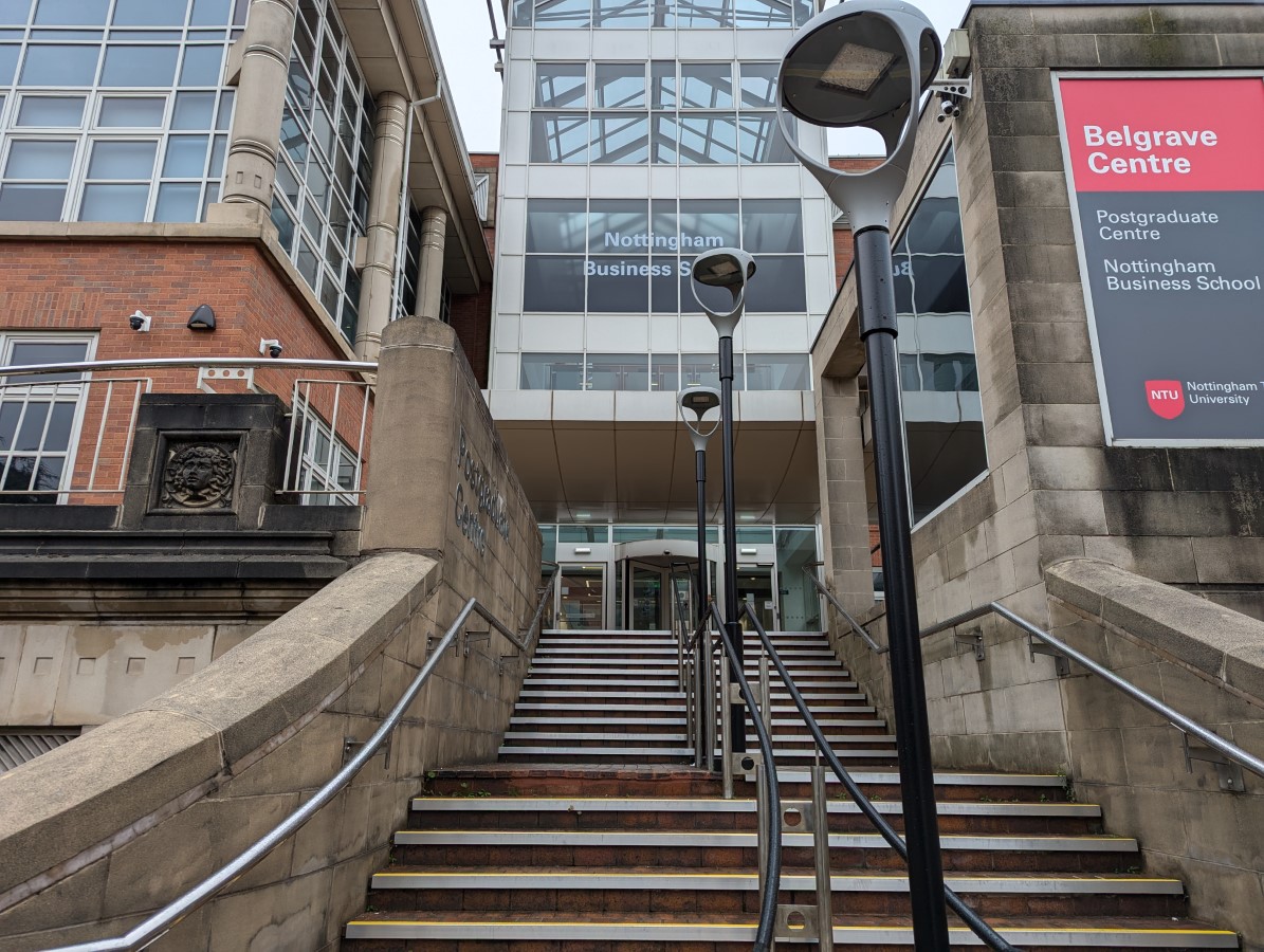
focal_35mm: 24
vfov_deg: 56.9
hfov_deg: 71.5
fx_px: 878
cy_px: 476
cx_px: 632
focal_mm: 6.81
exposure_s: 1/721
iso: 50
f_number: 1.85
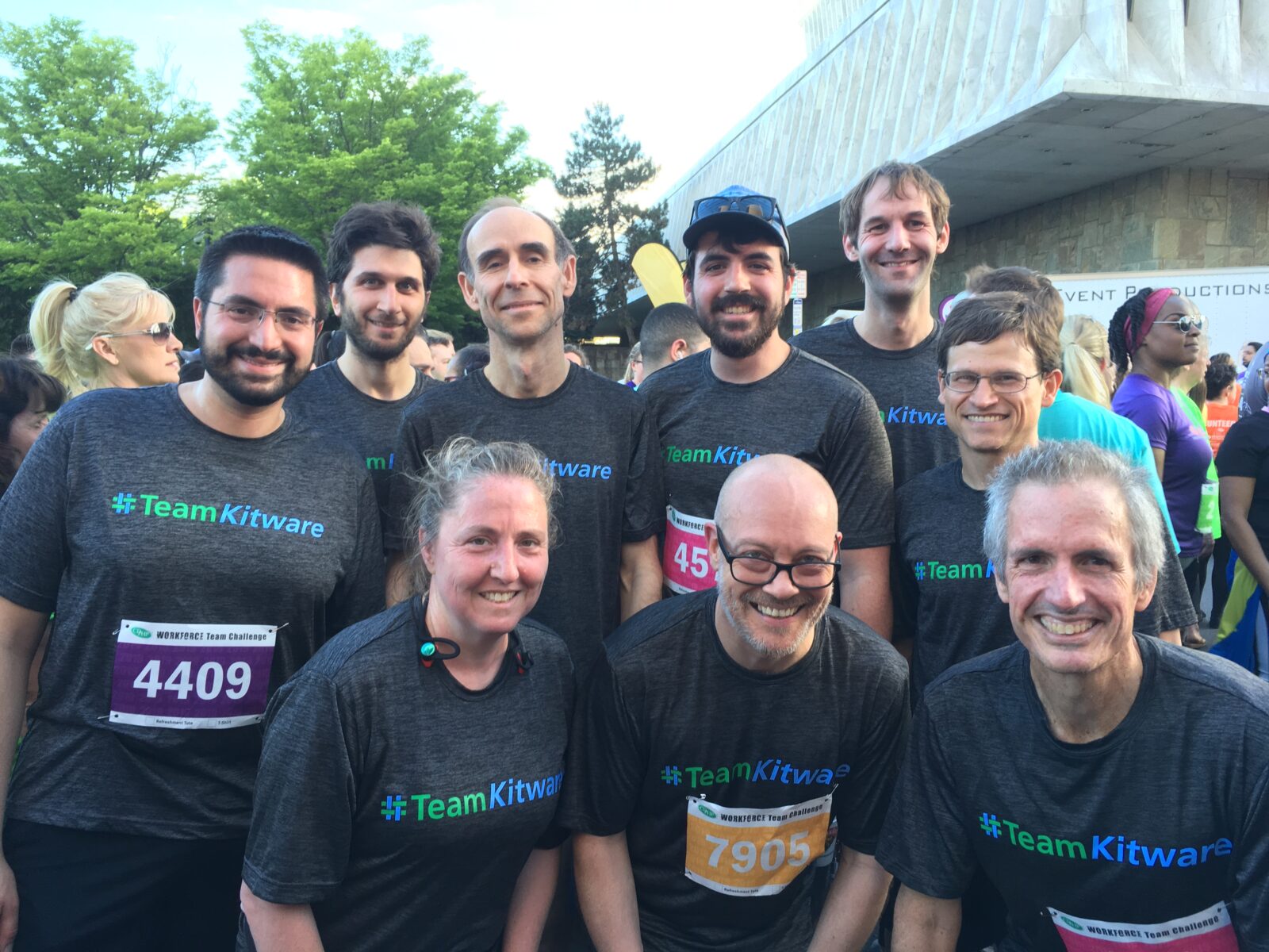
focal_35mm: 29
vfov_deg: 48.2
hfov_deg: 61.7
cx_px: 634
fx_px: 1063
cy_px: 476
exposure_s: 1/60
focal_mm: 4.15
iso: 32
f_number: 2.2
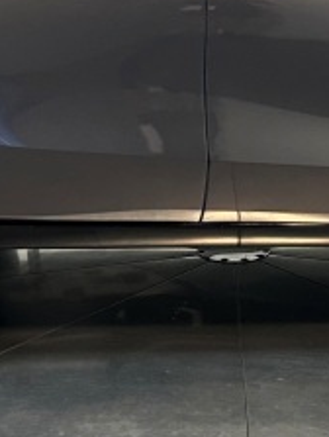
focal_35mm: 110
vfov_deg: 17.8
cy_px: 257
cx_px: 247
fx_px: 1390
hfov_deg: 13.5
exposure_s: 1/60
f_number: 1.78
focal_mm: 6.86
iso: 400
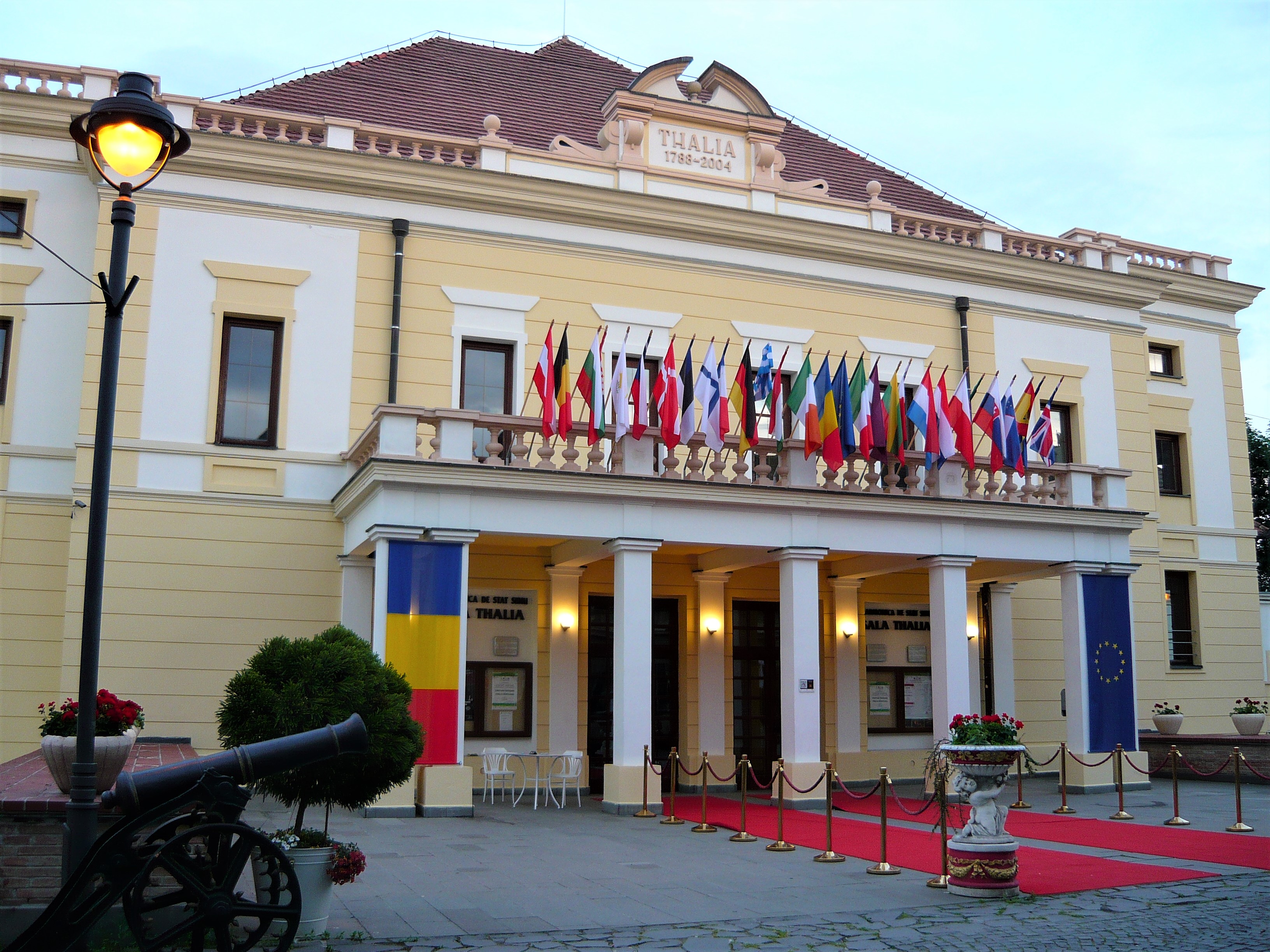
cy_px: 476
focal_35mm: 33
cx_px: 635
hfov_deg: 55.4
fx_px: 1211
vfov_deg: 42.9
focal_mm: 5.5
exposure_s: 1/30
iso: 100
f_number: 2.8
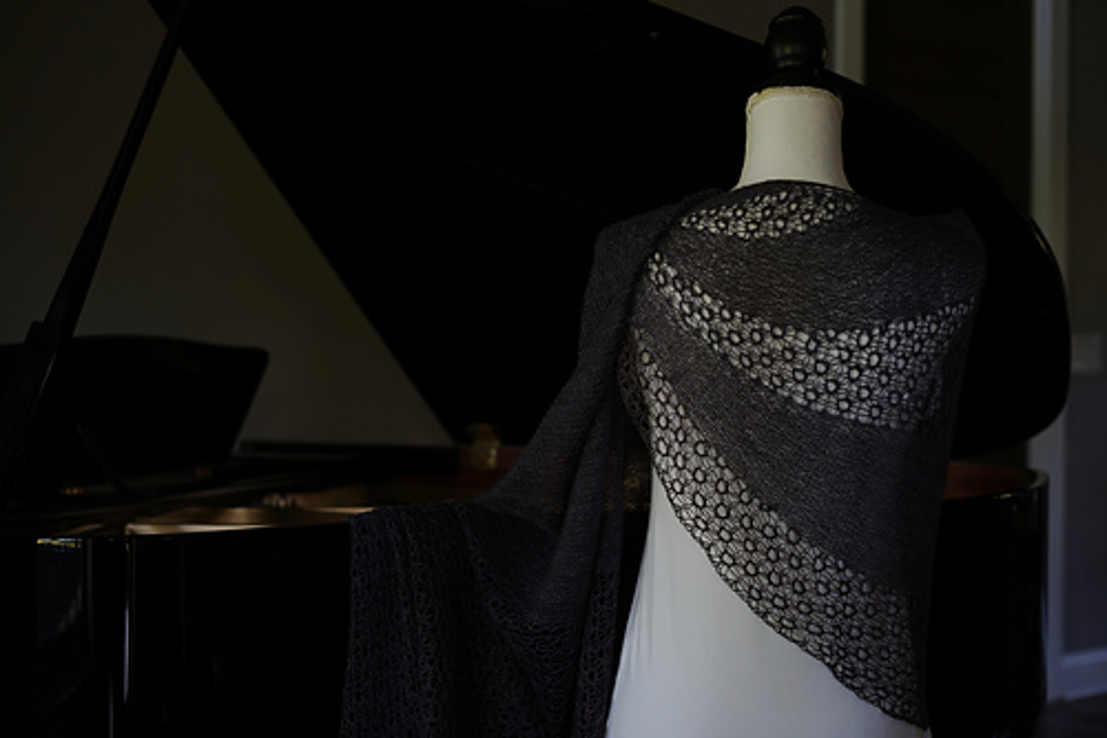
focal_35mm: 55
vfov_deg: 24.6
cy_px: 369
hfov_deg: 36.3
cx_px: 554
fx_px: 1691
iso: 50
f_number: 3.5
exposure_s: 1/4
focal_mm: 55
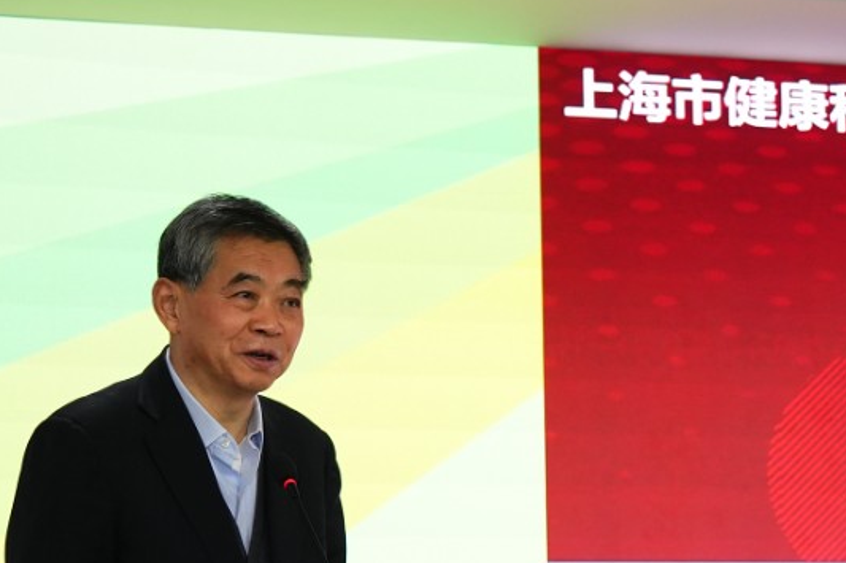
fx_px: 2467
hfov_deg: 18.8
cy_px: 745
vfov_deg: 12.6
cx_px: 881
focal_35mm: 105
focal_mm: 35
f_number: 2.8
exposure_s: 1/400
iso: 1600
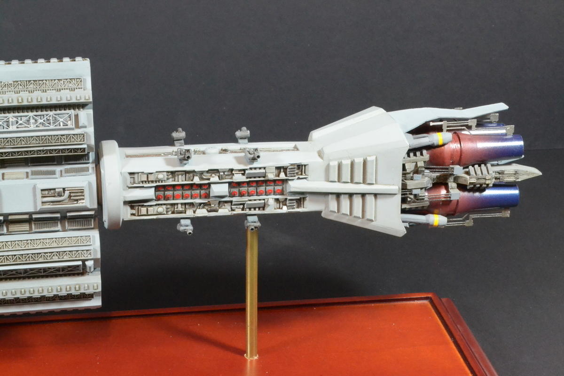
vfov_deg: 16.6
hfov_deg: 24.6
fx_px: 1292
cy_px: 188
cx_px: 282
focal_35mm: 82
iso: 3200
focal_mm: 55
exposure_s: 1/5
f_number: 22
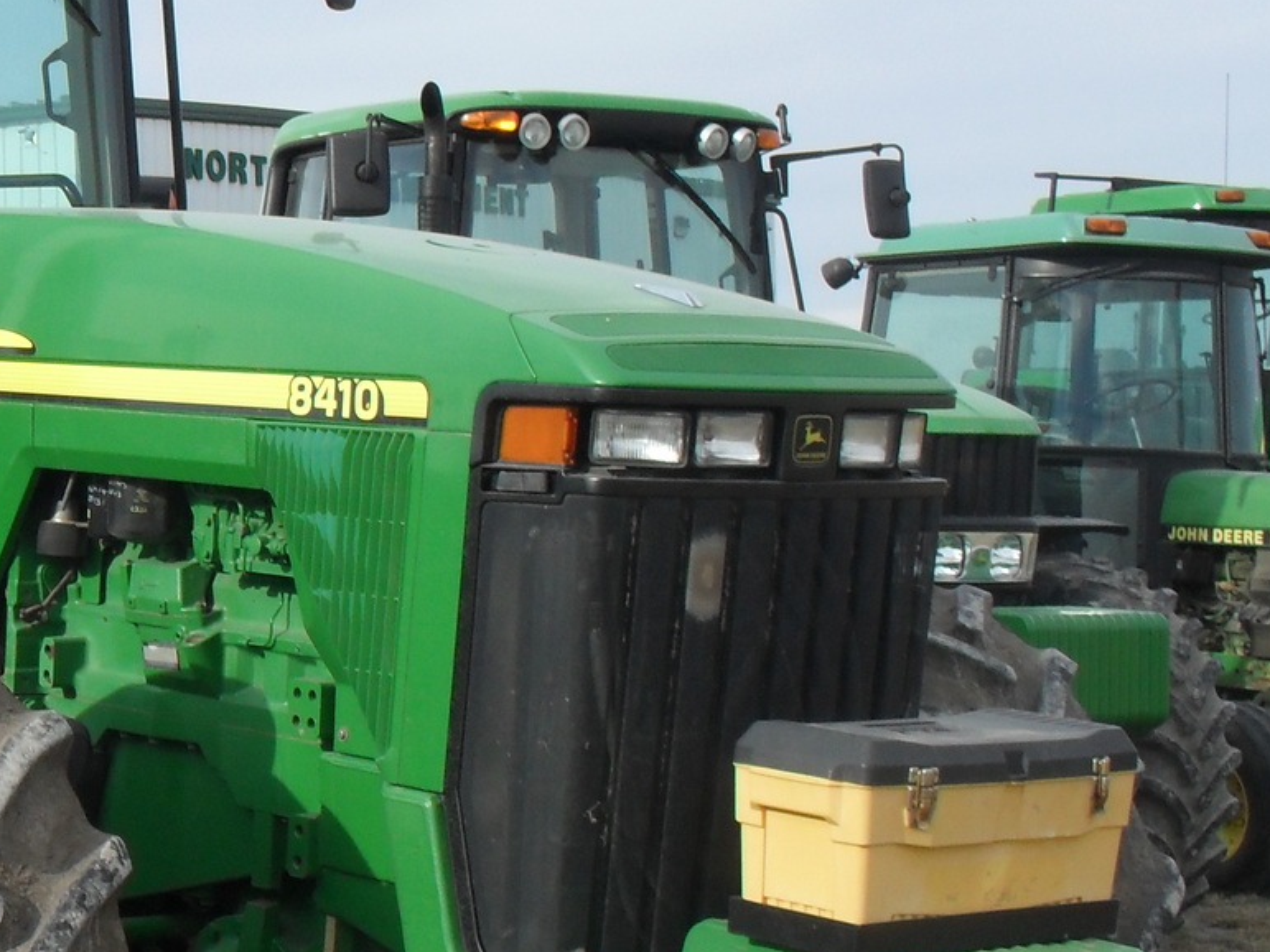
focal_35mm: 93
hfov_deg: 19.9
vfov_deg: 15.9
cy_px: 491
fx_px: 3411
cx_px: -211
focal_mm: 6.3
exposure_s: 1/125
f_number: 8.4
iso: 100
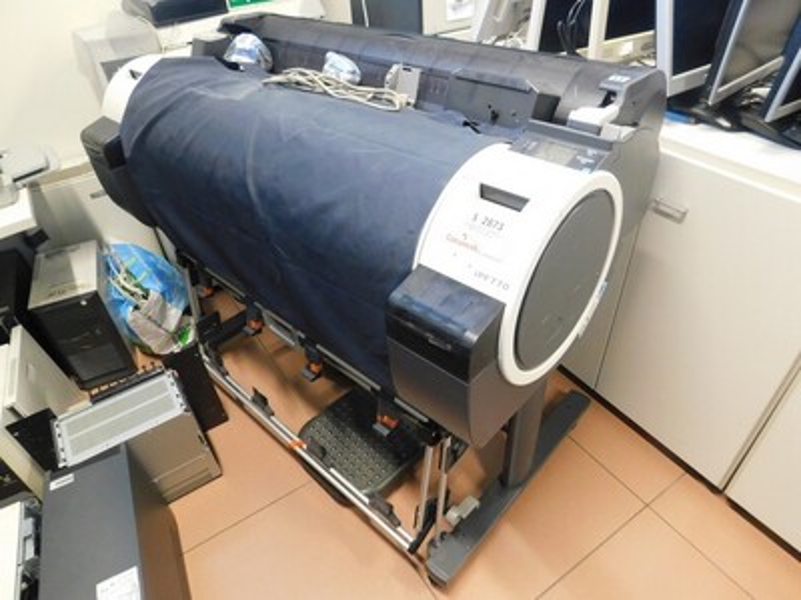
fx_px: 532
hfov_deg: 73.9
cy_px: 300
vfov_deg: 58.9
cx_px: 400
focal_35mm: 23
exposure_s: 1/13
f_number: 3
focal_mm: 4
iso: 400
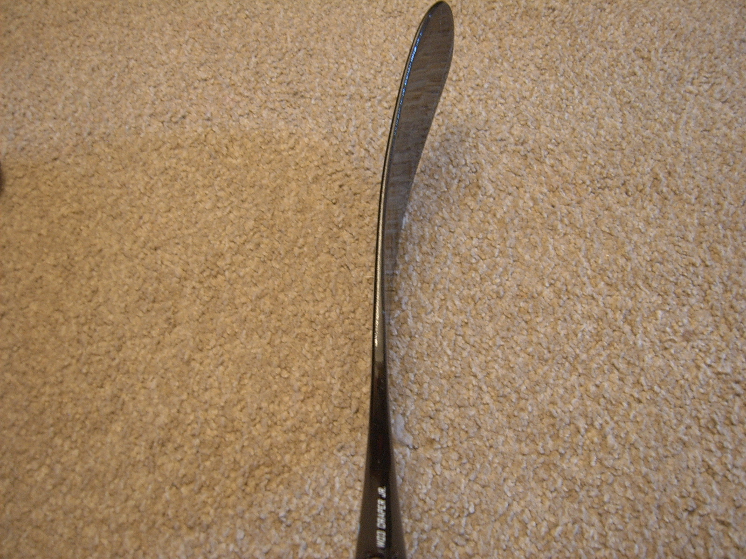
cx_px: 373
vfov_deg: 40.7
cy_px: 280
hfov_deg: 52.6
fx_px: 754
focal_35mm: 35
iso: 100
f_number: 2.8
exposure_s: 1/6
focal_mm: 5.8
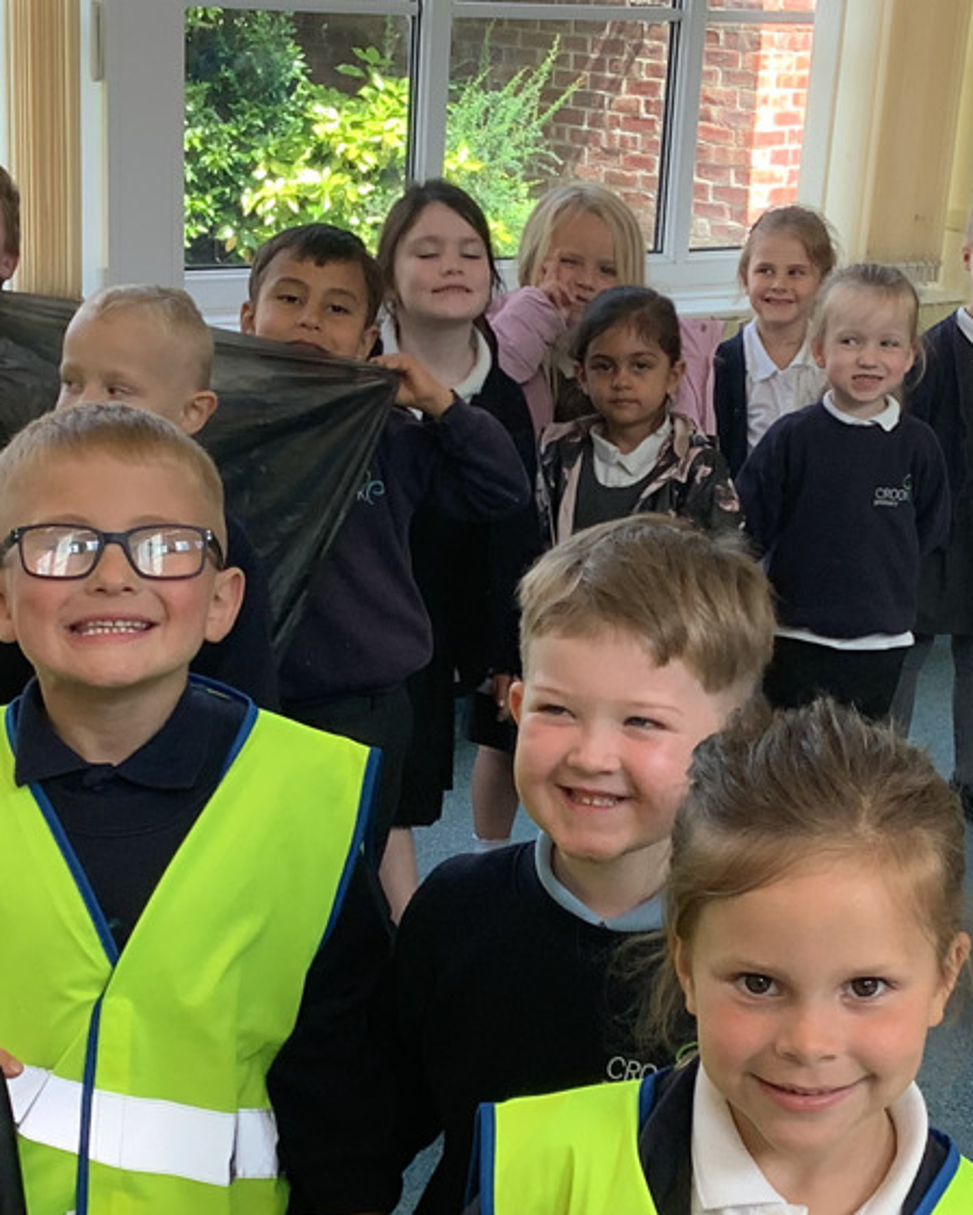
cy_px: 804
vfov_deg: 27.4
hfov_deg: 22.2
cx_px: 485
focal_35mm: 69
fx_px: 2483
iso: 50
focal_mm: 3.3
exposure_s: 1/100
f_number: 2.4
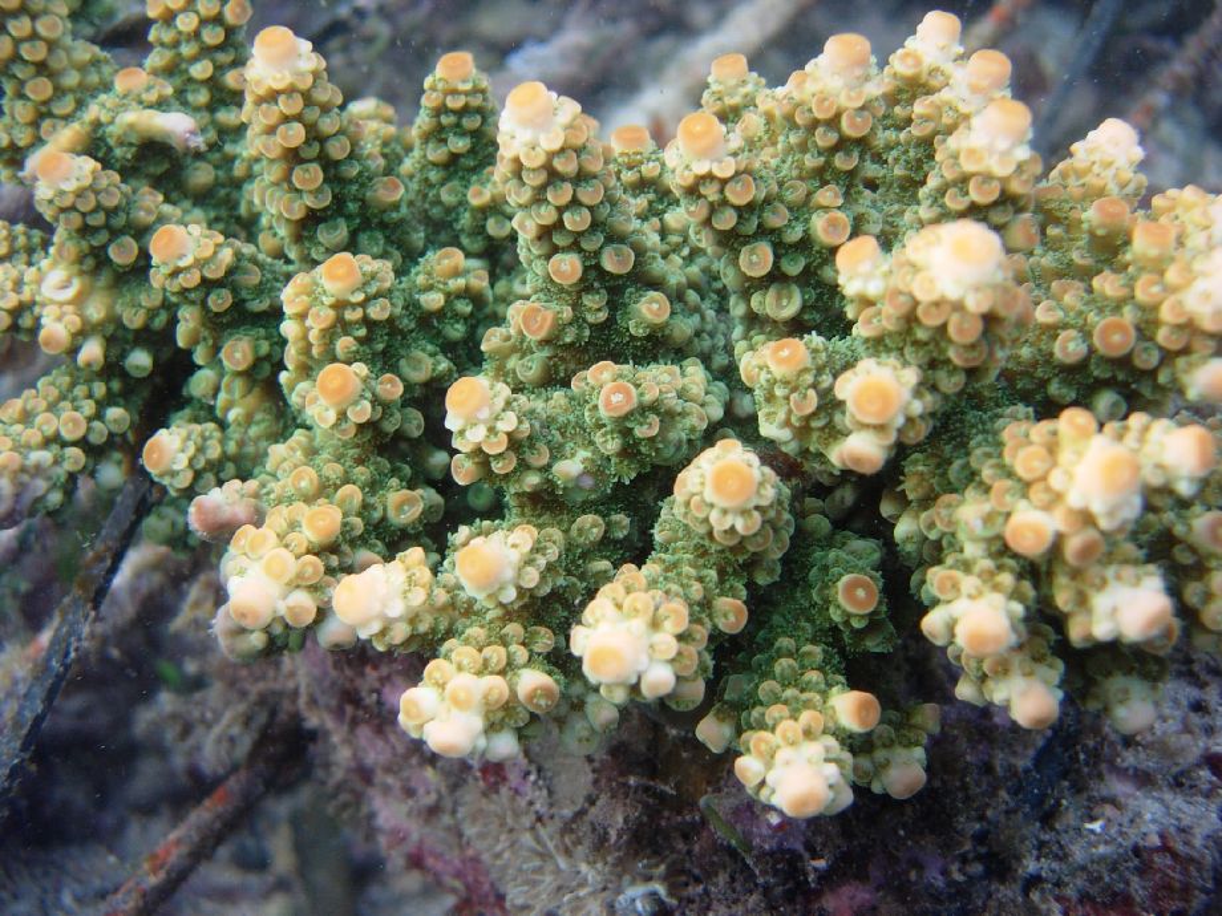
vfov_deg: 37.7
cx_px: 611
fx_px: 1341
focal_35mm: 38
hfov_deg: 49.0
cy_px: 458
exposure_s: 1/65.8
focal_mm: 7.8
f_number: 2.8
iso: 64
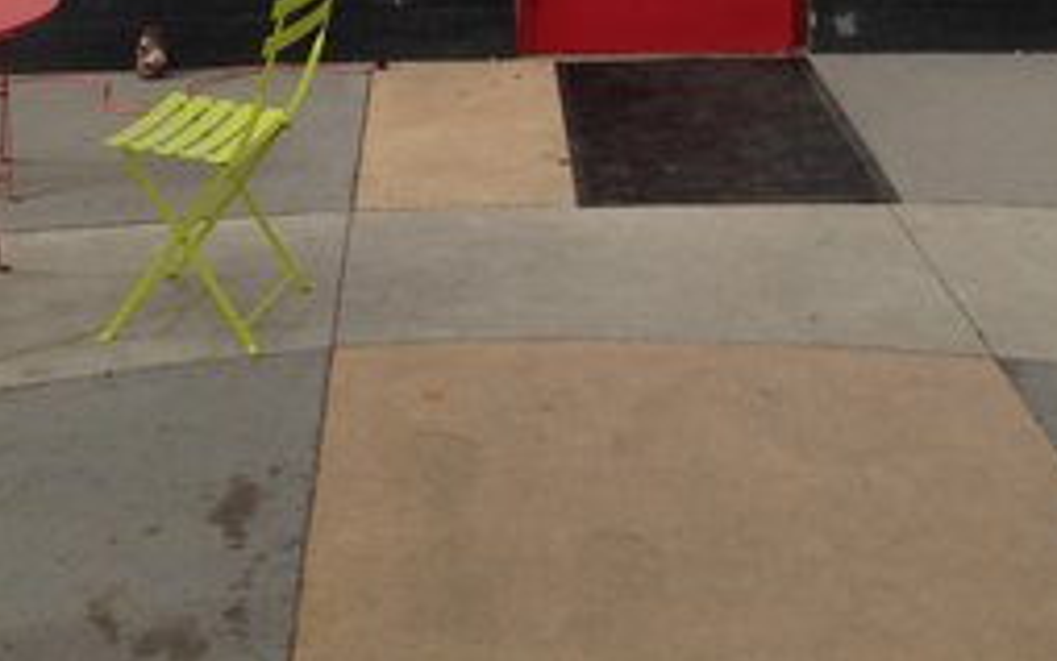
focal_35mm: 66
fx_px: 1902
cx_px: 533
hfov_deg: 31.1
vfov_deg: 17.9
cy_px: -287
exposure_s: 1/1178
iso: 50
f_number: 2.4
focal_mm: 4.12
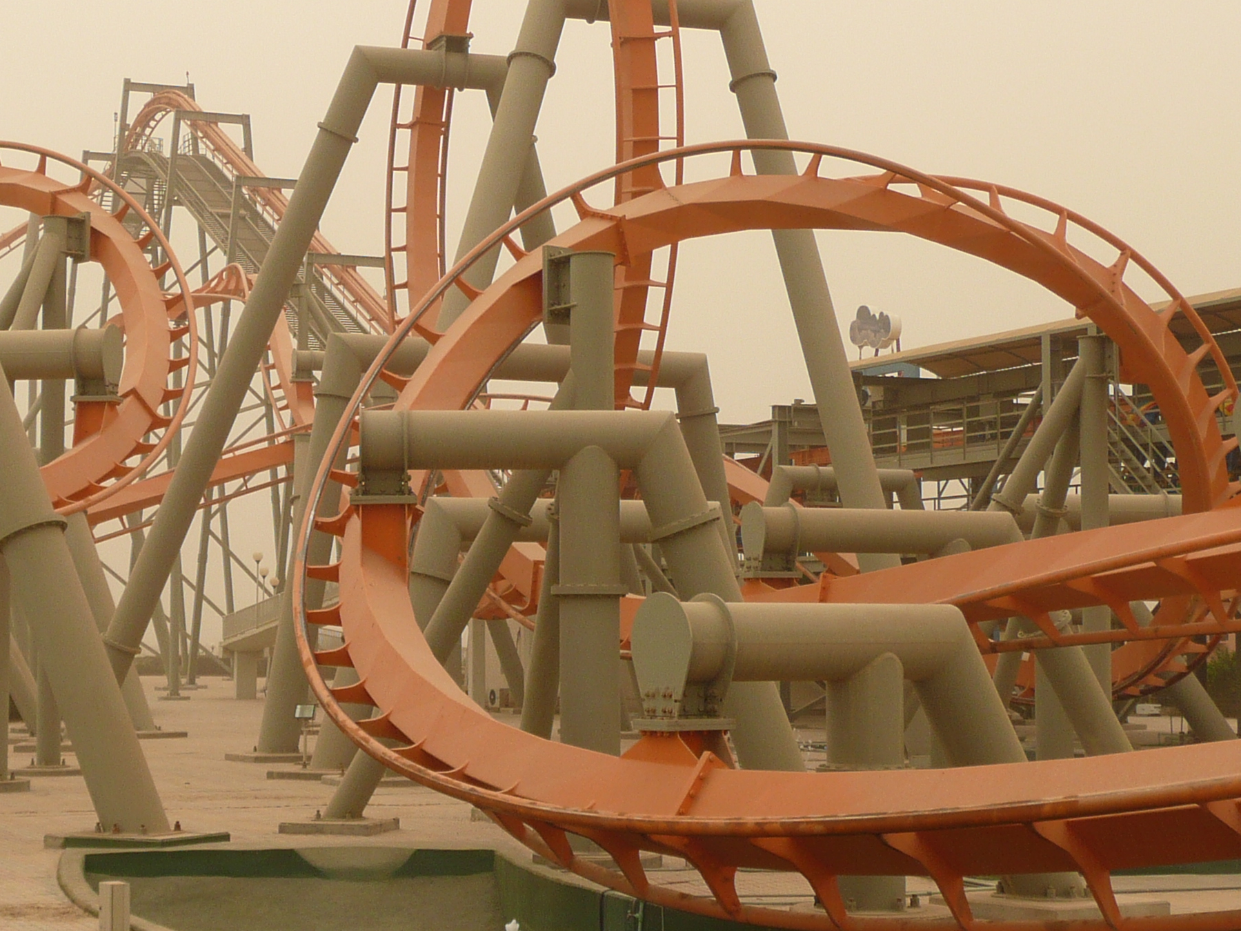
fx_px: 2653
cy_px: 418
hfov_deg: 26.3
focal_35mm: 74
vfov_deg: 19.9
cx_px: 468
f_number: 4
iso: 100
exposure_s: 1/320
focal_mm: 7
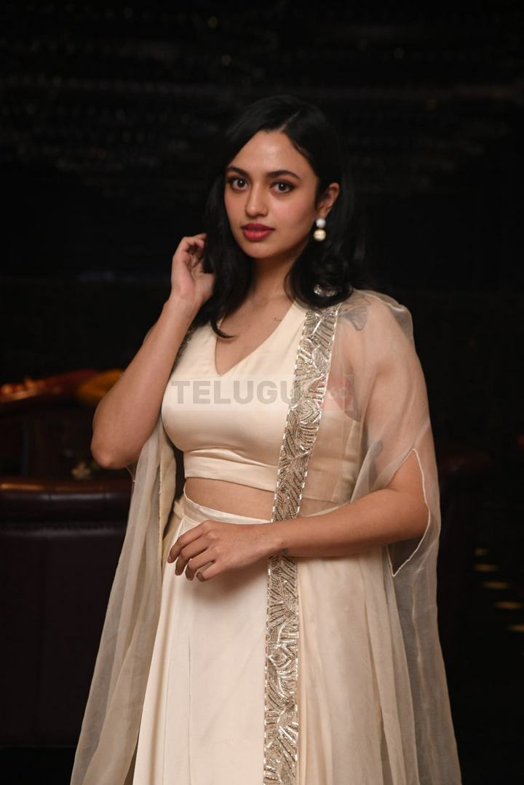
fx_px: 2183
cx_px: 262
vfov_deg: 20.4
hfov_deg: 13.7
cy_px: 392
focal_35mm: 100
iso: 3200
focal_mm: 100
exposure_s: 1/125
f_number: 7.1
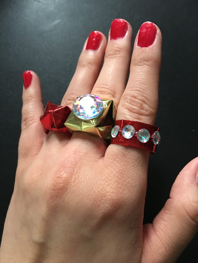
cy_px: 132
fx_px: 221
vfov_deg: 61.7
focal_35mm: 29
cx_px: 99
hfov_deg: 48.2
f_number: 2.2
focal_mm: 4.15
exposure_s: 1/4
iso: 80
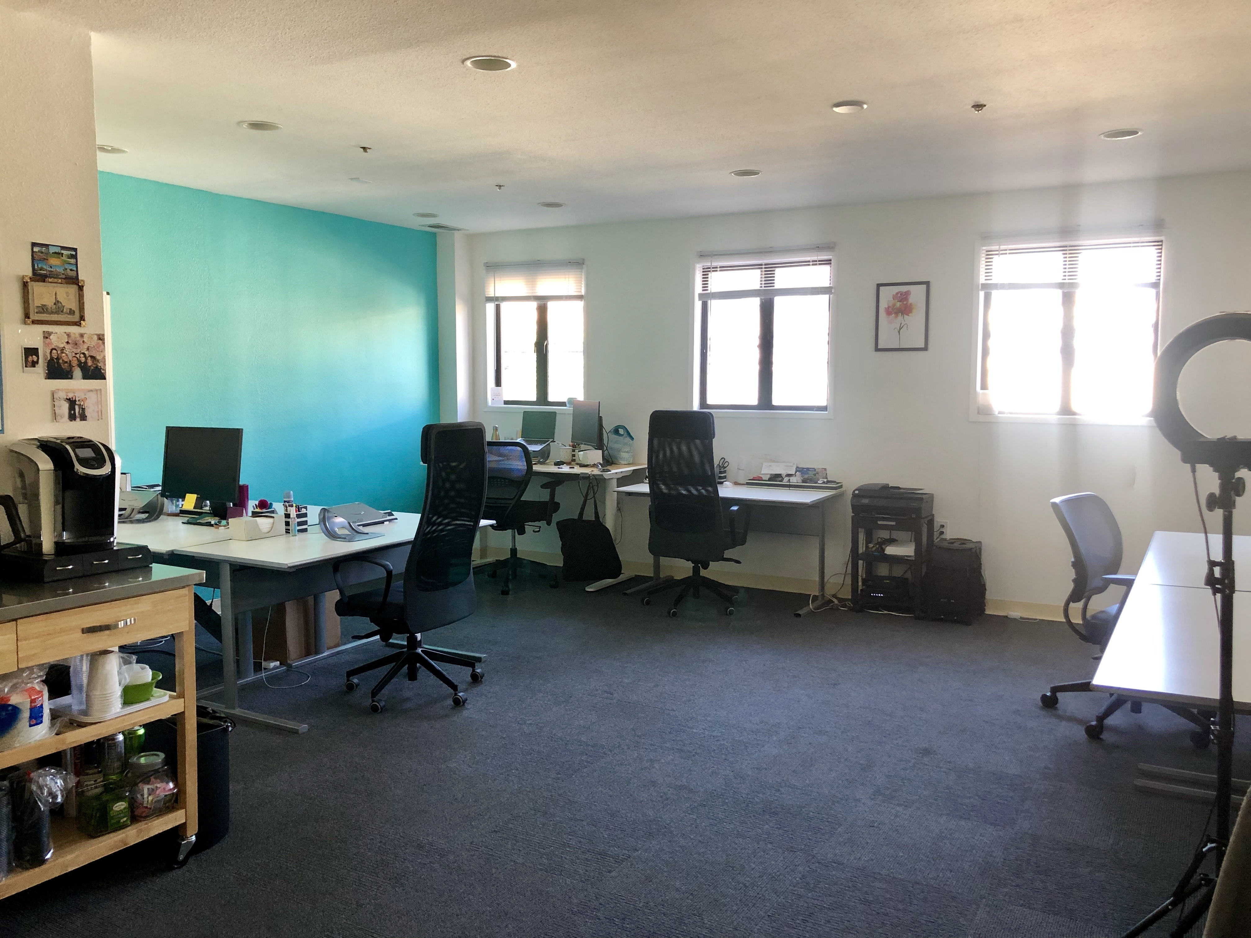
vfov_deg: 49.7
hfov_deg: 63.4
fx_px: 1012
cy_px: 469
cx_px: 626
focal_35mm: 28
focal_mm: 4
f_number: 1.8
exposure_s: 1/30
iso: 40
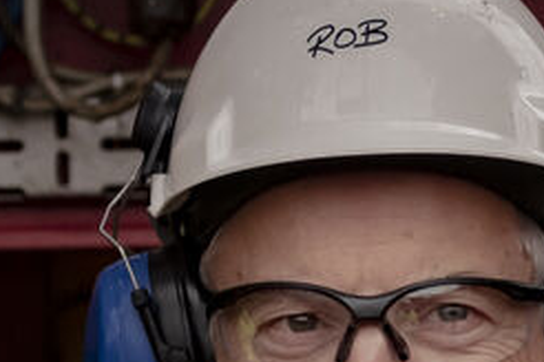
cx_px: 1298
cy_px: 1050
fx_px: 8265
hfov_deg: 3.7
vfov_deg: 2.5
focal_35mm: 547
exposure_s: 1/3200
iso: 500
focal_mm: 70
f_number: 2.8
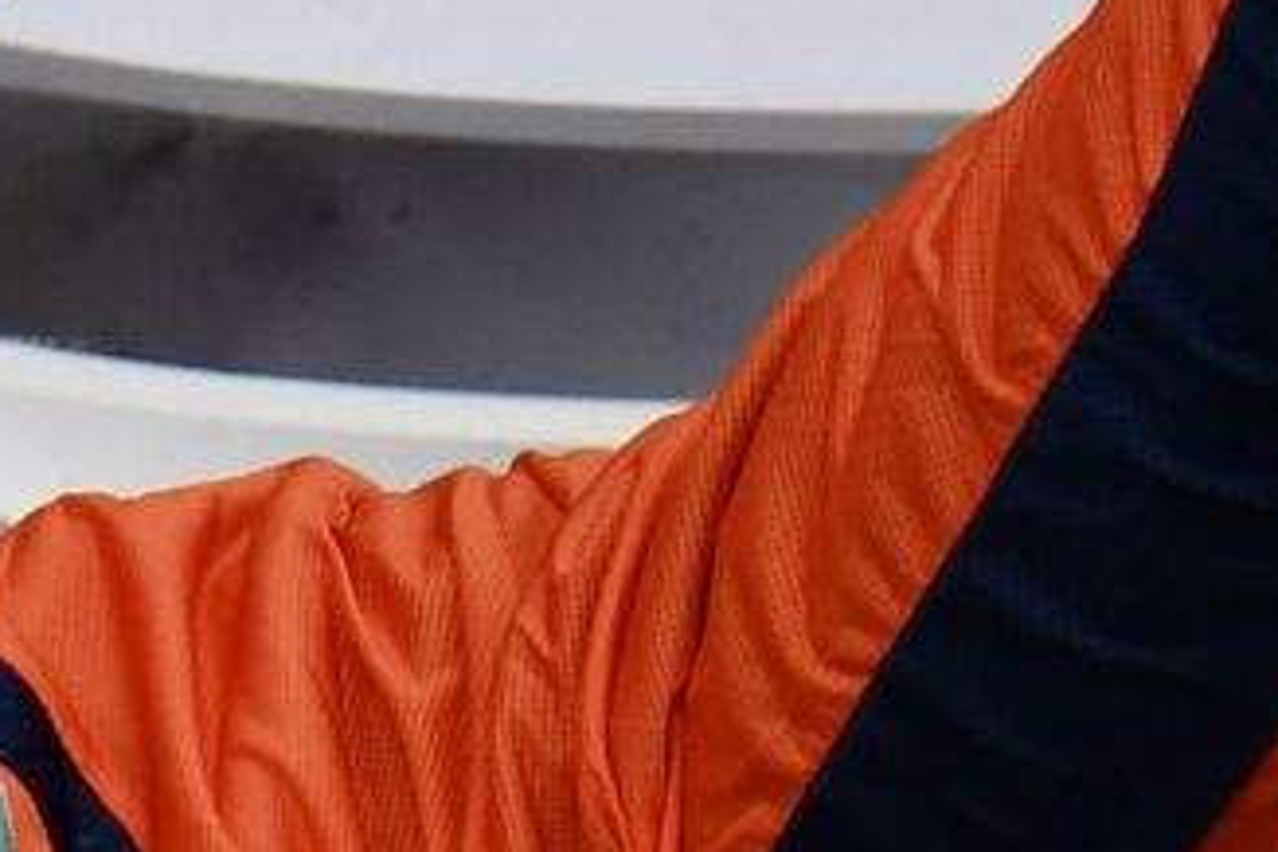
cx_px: -481
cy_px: -369
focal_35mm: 2819
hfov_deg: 0.7
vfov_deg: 0.5
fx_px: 100067
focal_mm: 240
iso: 400
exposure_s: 1/500
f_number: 6
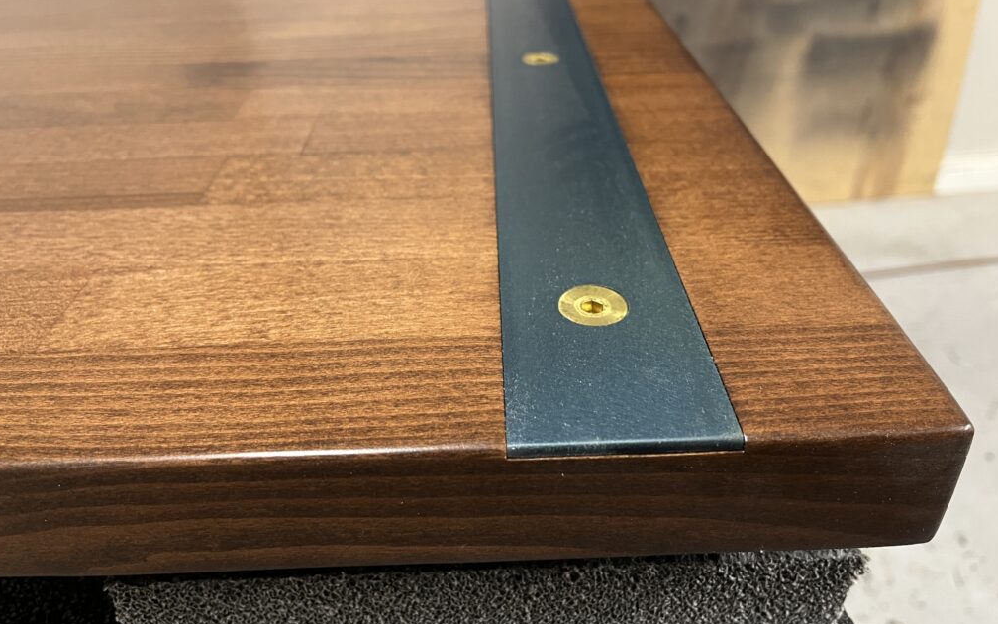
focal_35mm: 28
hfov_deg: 66.5
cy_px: 265
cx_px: 496
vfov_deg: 44.4
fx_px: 762
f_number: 1.6
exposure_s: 1/60
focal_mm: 5.1
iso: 320
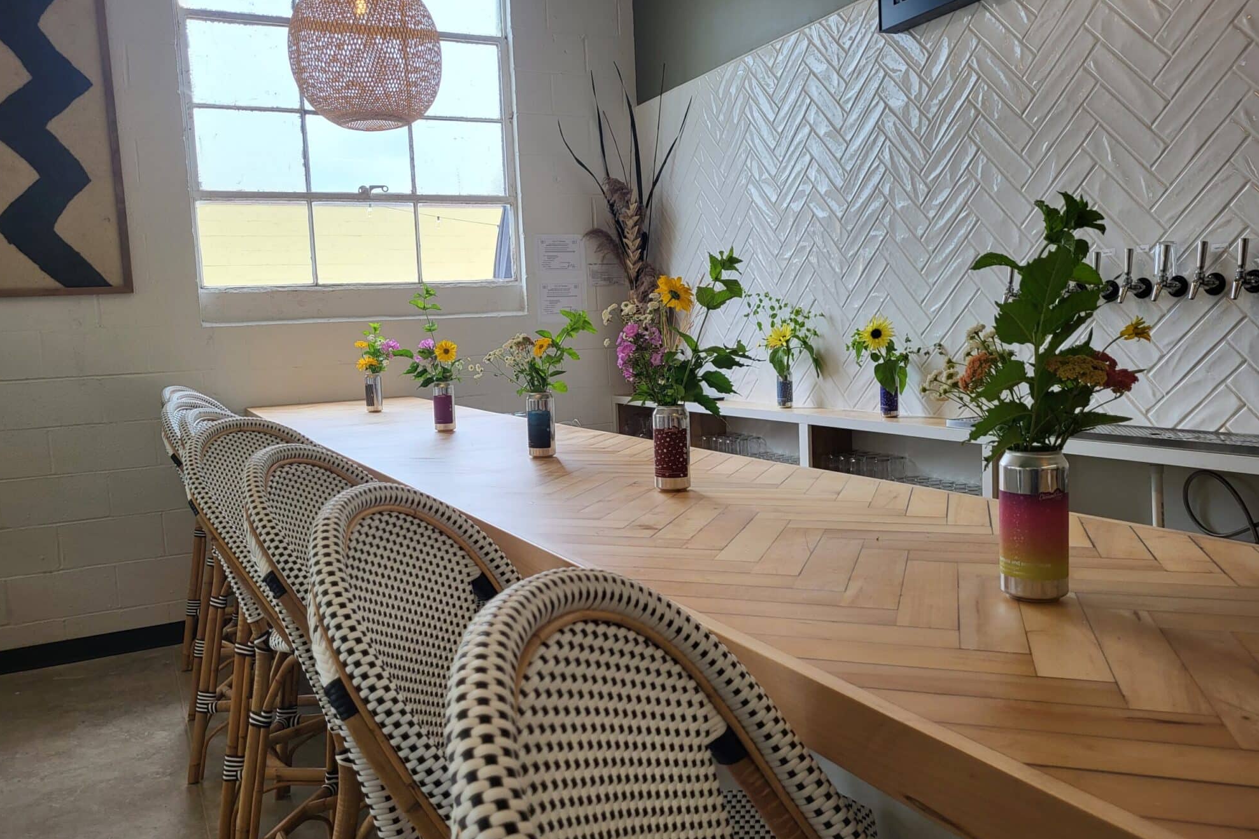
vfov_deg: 46.4
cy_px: 416
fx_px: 979
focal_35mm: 28
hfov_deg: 65.5
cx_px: 613
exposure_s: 1/251
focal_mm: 5.4
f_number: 1.8
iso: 40
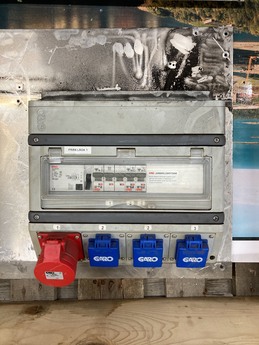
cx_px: 130
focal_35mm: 28
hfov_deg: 49.7
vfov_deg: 63.4
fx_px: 279
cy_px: 172
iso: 80
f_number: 1.8
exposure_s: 1/80
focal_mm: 3.99
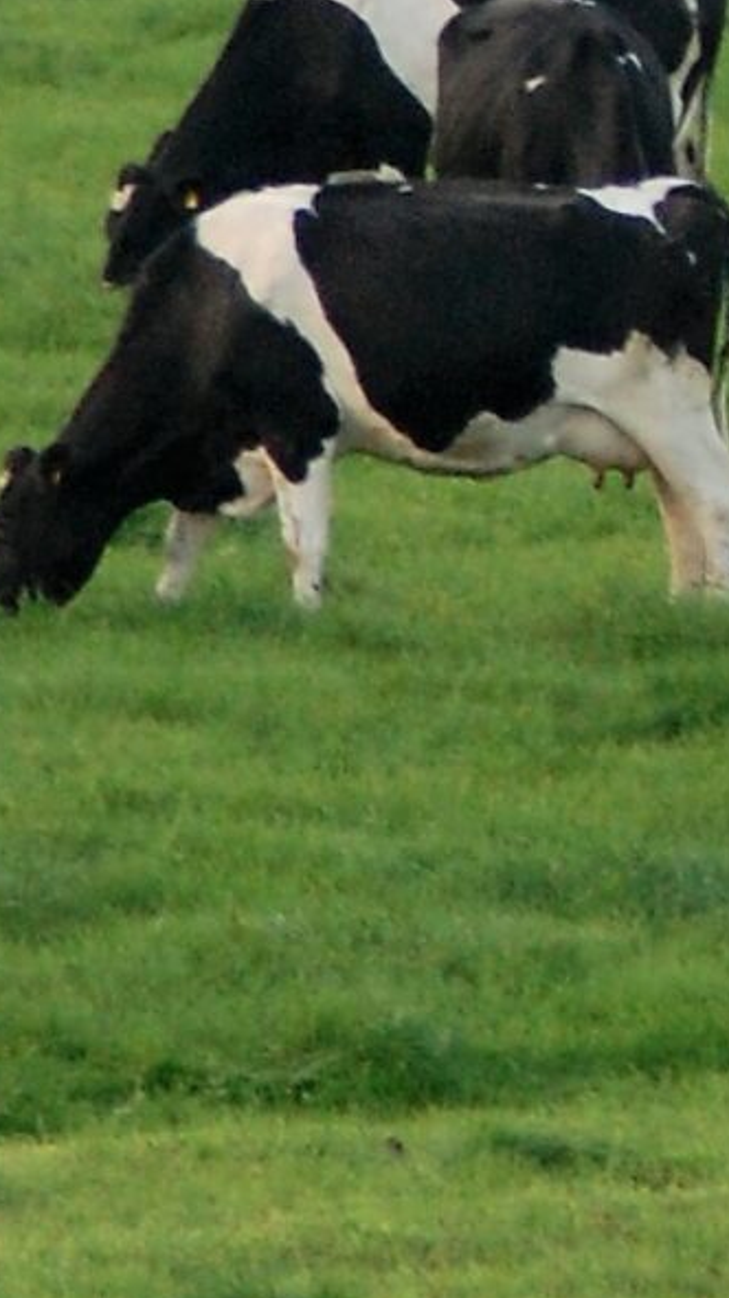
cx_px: 1627
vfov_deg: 3.0
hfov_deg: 1.7
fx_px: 24570
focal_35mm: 714
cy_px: -709
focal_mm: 105
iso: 800
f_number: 6
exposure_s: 1/100
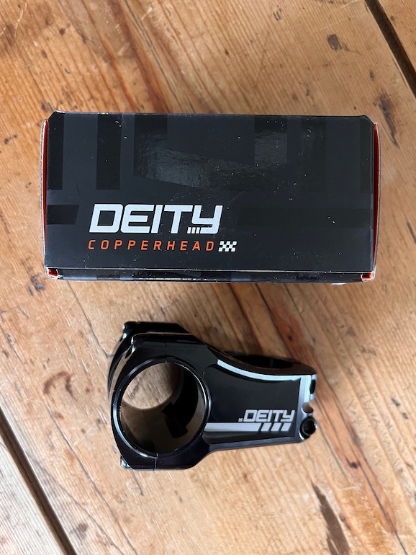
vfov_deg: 65.3
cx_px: 207
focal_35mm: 27
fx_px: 432
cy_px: 285
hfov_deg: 51.4
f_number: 1.6
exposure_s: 1/40
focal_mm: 5.1
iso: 640
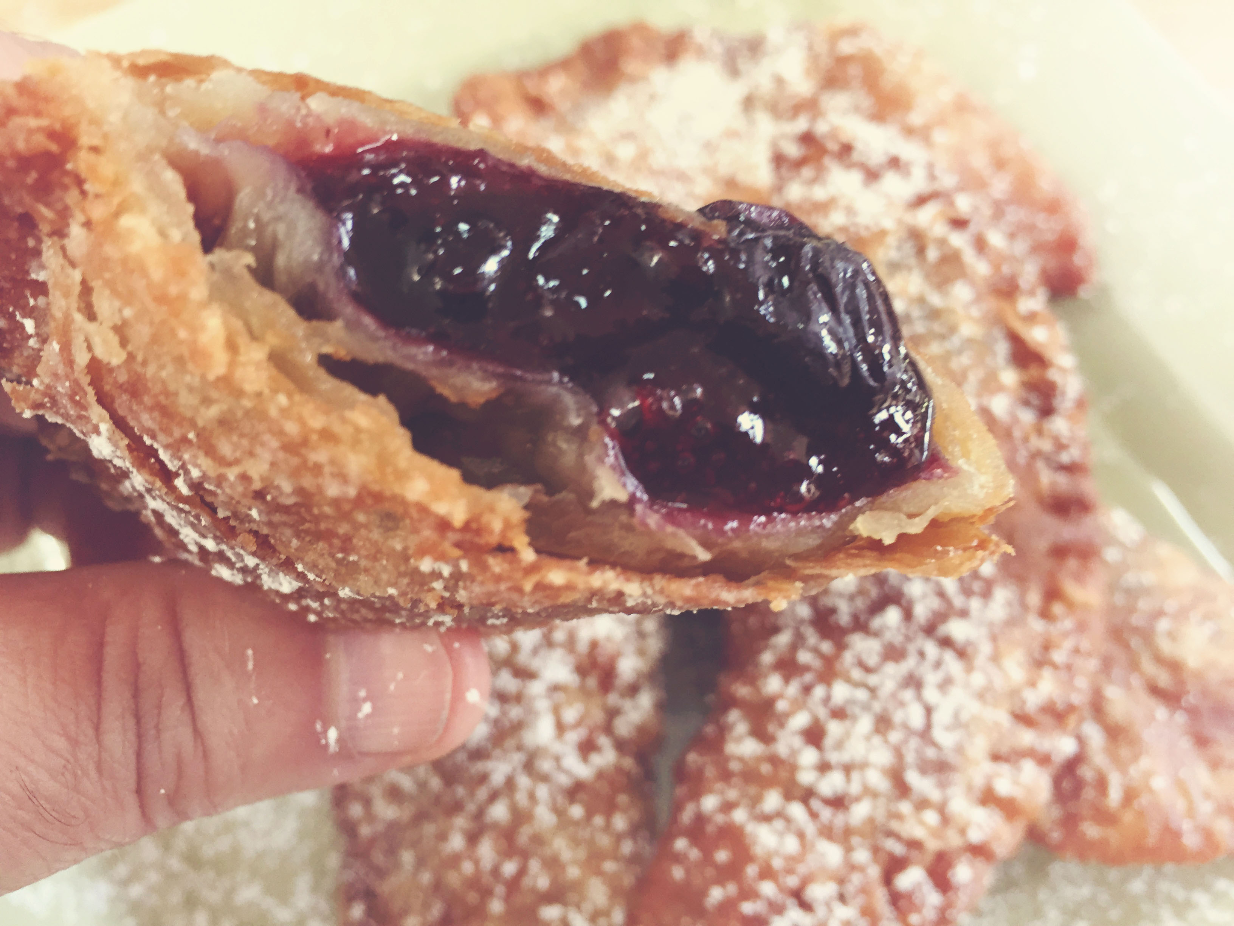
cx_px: 617
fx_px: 1034
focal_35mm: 29
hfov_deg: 61.7
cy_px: 463
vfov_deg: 48.2
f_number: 2.2
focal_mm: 4.15
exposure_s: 1/30
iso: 100
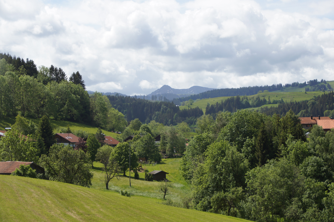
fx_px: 834
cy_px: 111
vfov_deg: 15.2
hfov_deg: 22.6
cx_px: 167
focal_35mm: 90
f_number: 5.6
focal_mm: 60
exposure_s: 1/500
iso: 100
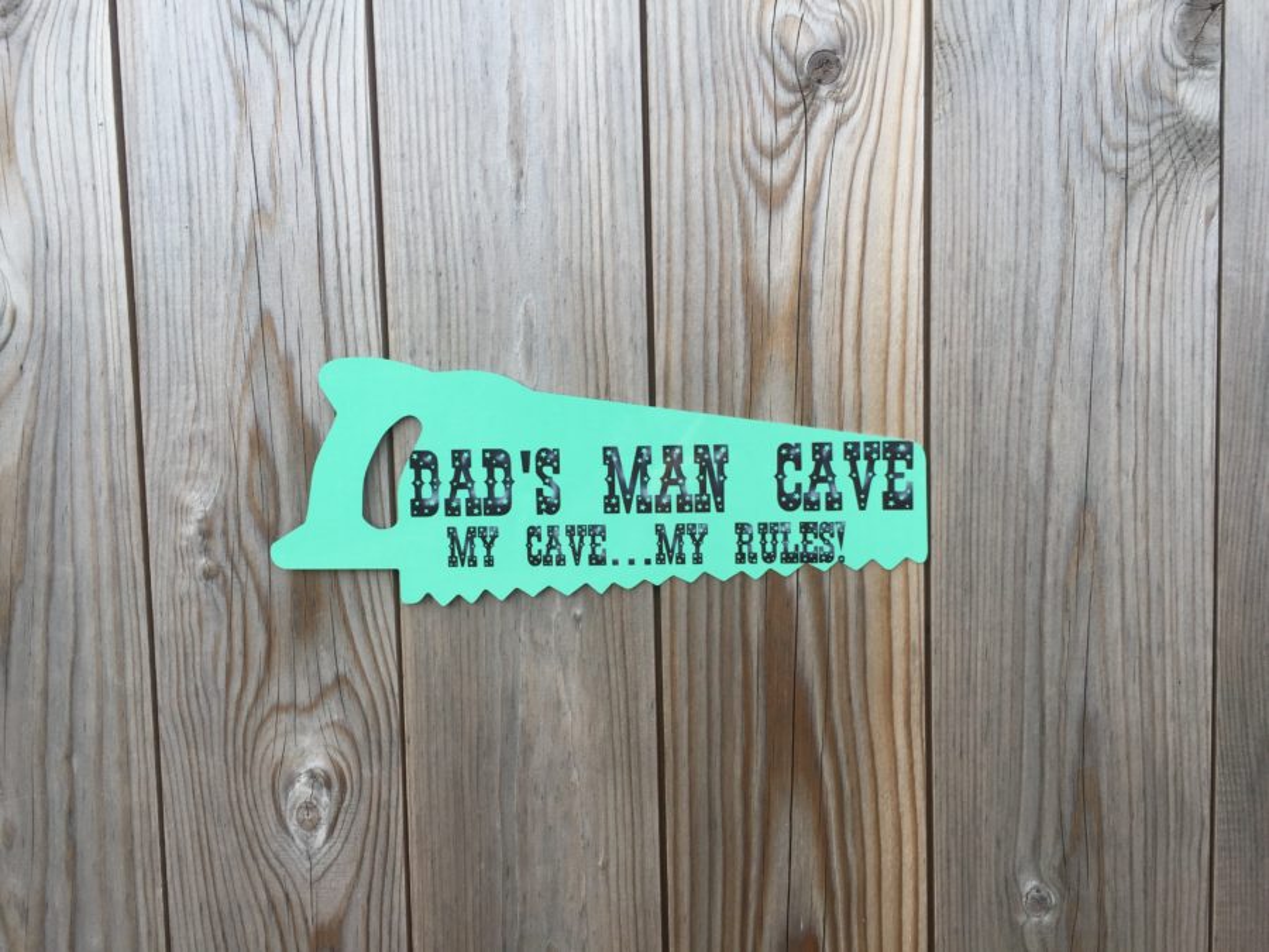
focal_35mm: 29
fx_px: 1063
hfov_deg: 61.7
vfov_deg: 48.2
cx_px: 634
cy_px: 476
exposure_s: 1/638
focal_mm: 4.15
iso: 32
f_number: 2.2
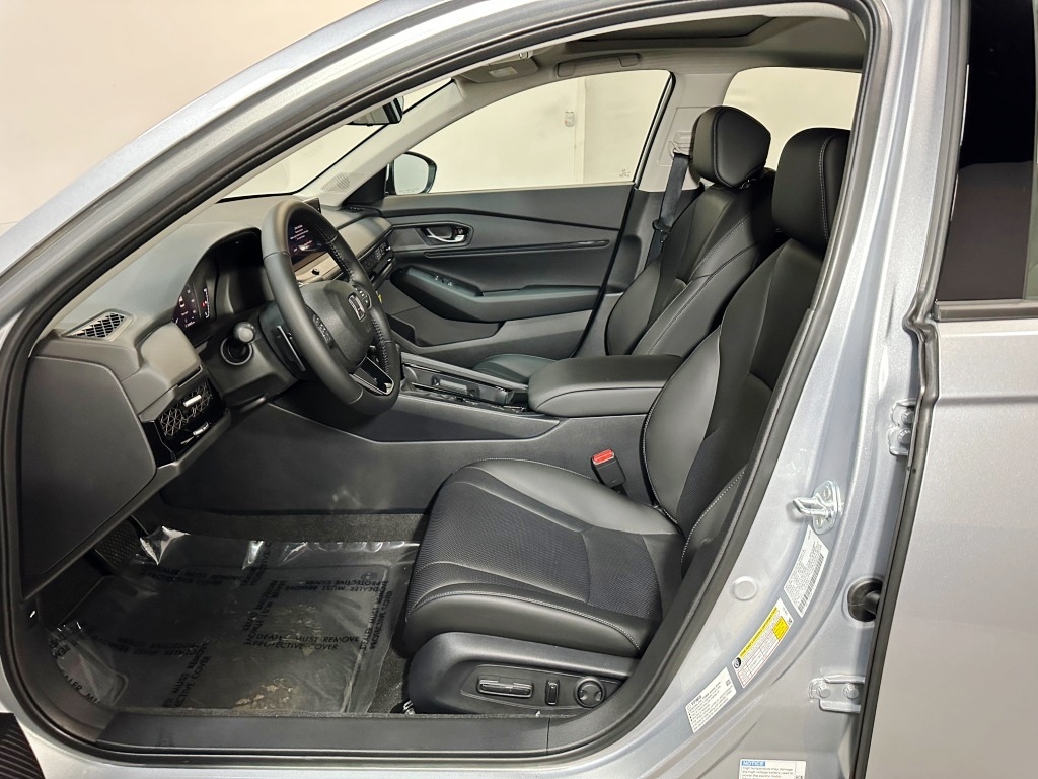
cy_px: 390
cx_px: 519
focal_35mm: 24
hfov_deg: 71.6
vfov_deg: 56.8
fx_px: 720
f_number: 1.78
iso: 640
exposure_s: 1/60
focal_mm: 6.86
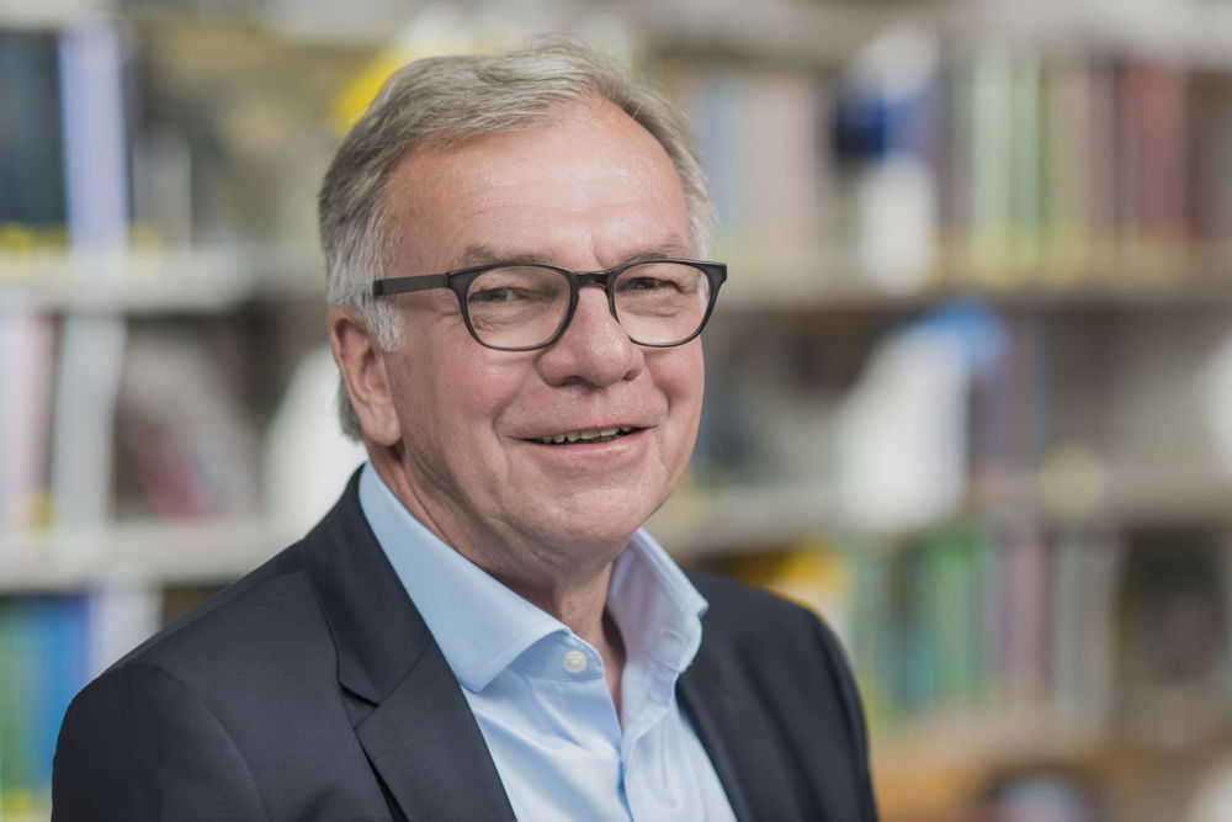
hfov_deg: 15.2
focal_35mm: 135
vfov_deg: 10.2
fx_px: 4620
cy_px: 411
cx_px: 616
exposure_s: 1/250
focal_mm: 135
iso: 250
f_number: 3.2
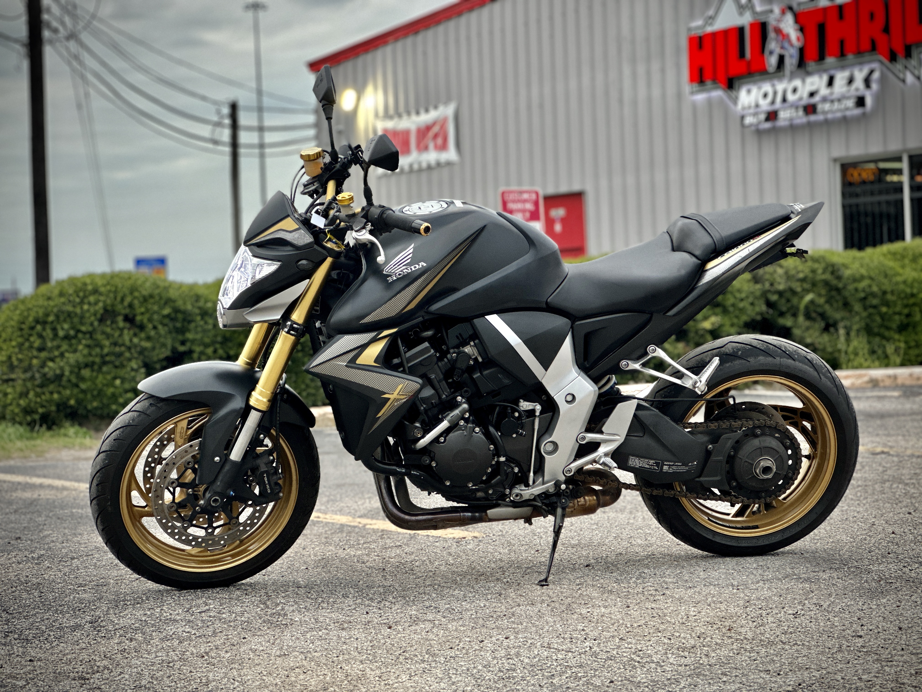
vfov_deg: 19.1
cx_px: 461
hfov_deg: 25.3
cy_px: 346
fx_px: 2051
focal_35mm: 77
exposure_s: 1/121
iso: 125
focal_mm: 9
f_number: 2.8
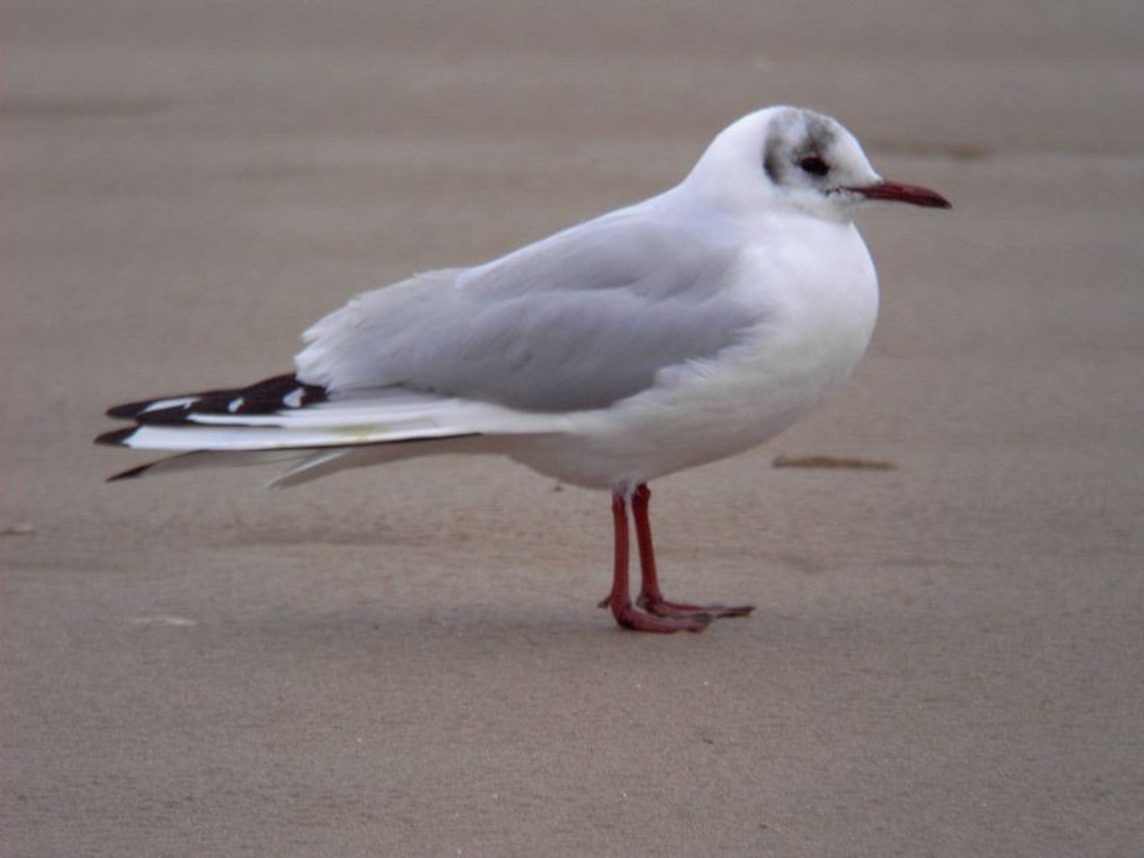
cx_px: 572
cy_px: 429
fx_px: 1157
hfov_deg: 52.6
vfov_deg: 40.7
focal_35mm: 35
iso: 160
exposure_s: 1/30
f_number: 2.8
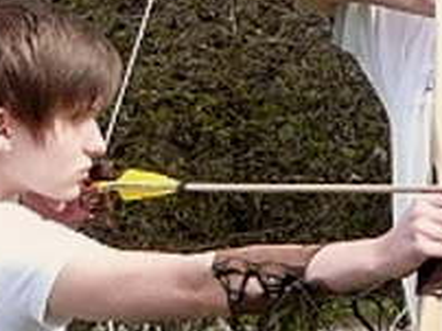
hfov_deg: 6.0
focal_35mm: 317
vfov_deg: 4.7
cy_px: 224
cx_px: 1070
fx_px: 4043
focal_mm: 9.5
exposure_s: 1/500
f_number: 3.2
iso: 125
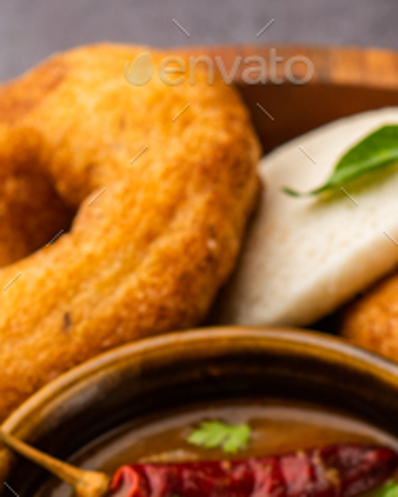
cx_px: 529
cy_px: 684
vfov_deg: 9.0
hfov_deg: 7.3
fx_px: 3105
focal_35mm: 211
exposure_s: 1/125
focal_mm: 60
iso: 100
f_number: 6.3
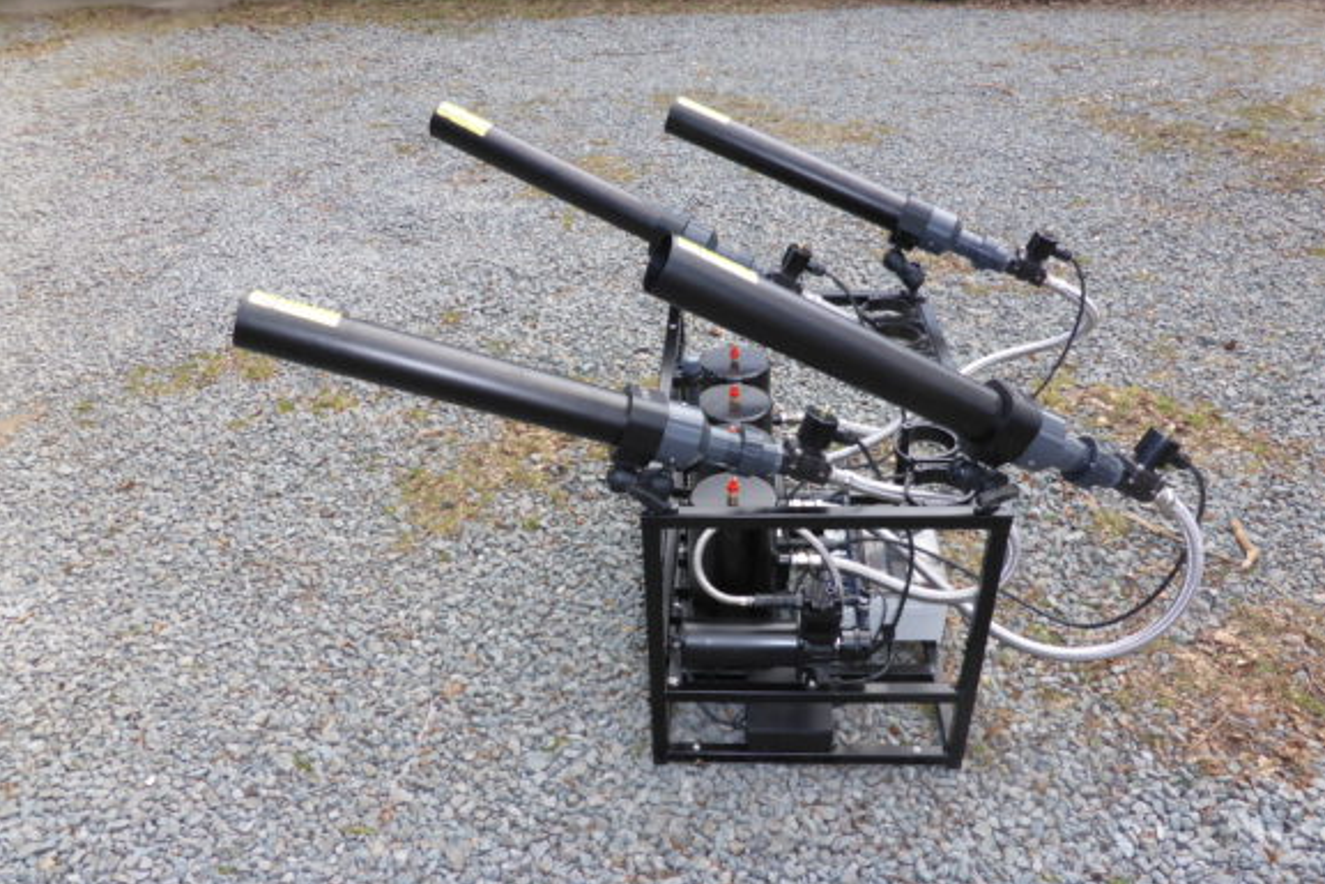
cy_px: 472
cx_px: 688
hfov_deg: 69.4
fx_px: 957
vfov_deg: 49.5
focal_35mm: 26
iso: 100
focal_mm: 4.3
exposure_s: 1/125
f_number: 3.3
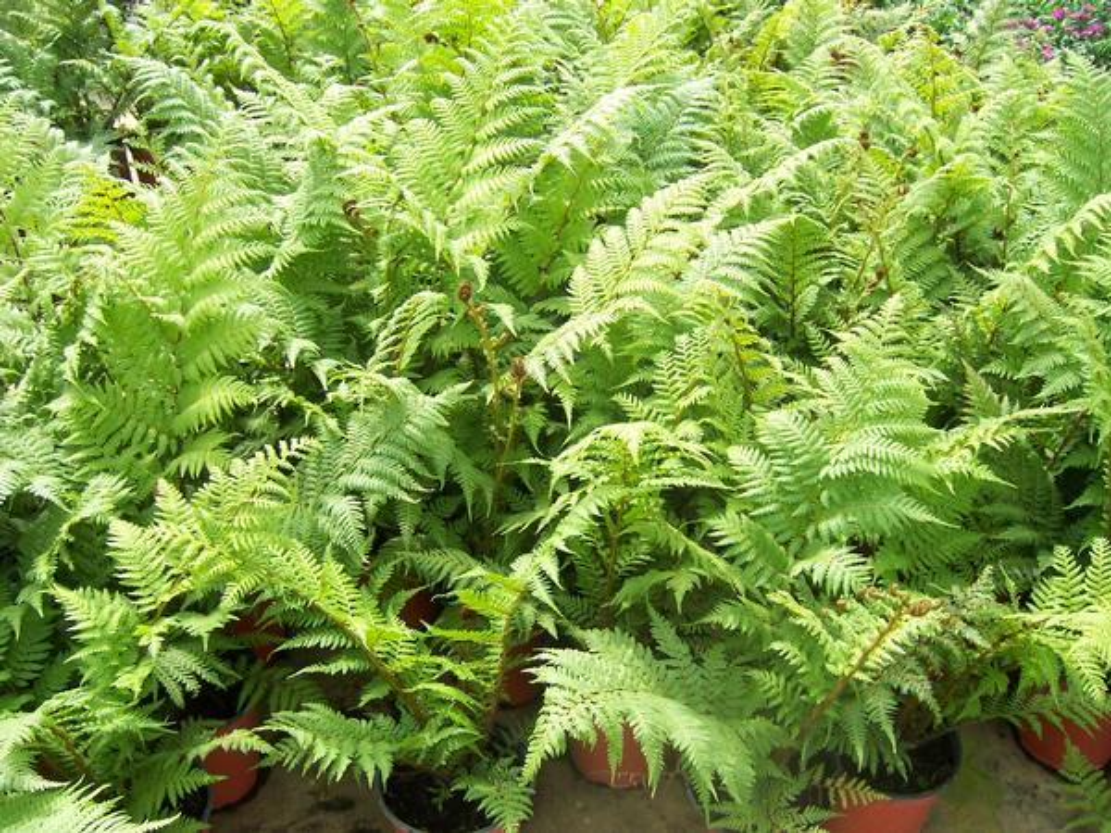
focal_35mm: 36
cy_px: 416
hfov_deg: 51.4
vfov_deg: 39.7
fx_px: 1155
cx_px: 556
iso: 80
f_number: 2.8
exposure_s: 1/200
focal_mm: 6.2
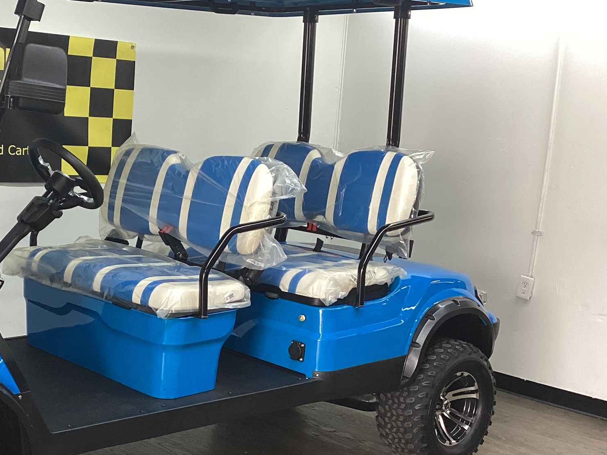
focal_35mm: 56
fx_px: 982
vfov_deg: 26.1
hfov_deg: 33.7
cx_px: 159
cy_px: 273
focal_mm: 3.3
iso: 100
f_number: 2.4
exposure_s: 1/60
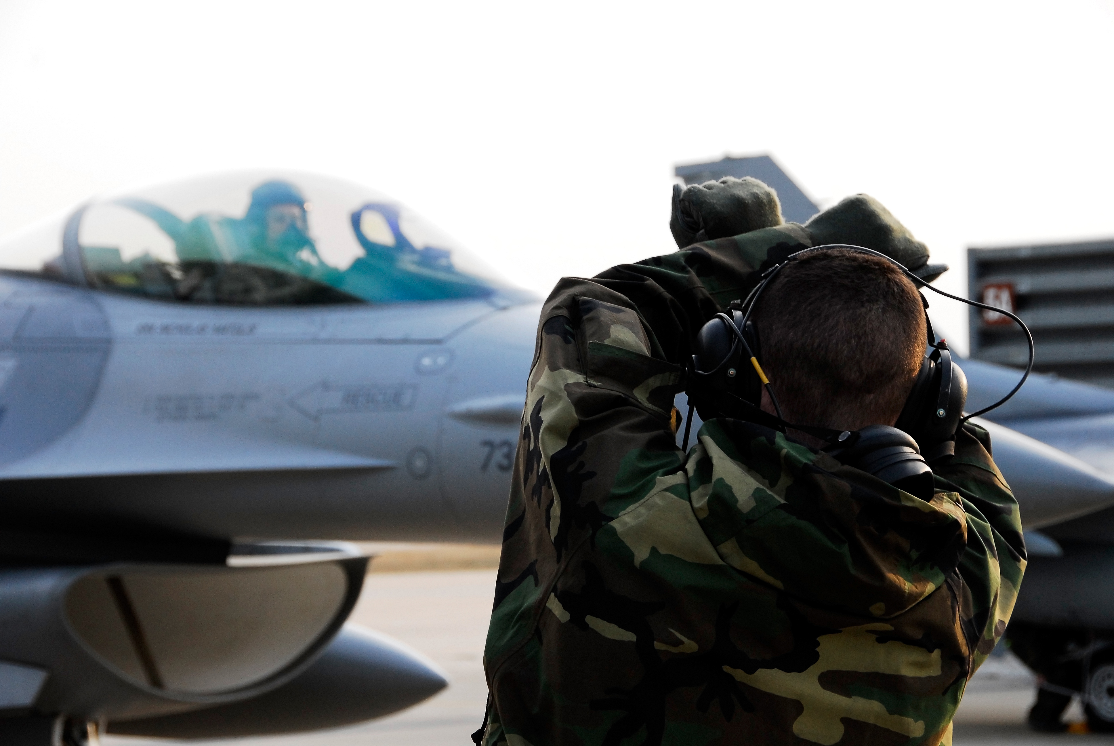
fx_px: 3811
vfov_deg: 11.2
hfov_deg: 16.6
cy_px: 373
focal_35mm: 123
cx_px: 557
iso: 500
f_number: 8
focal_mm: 82
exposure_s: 1/160
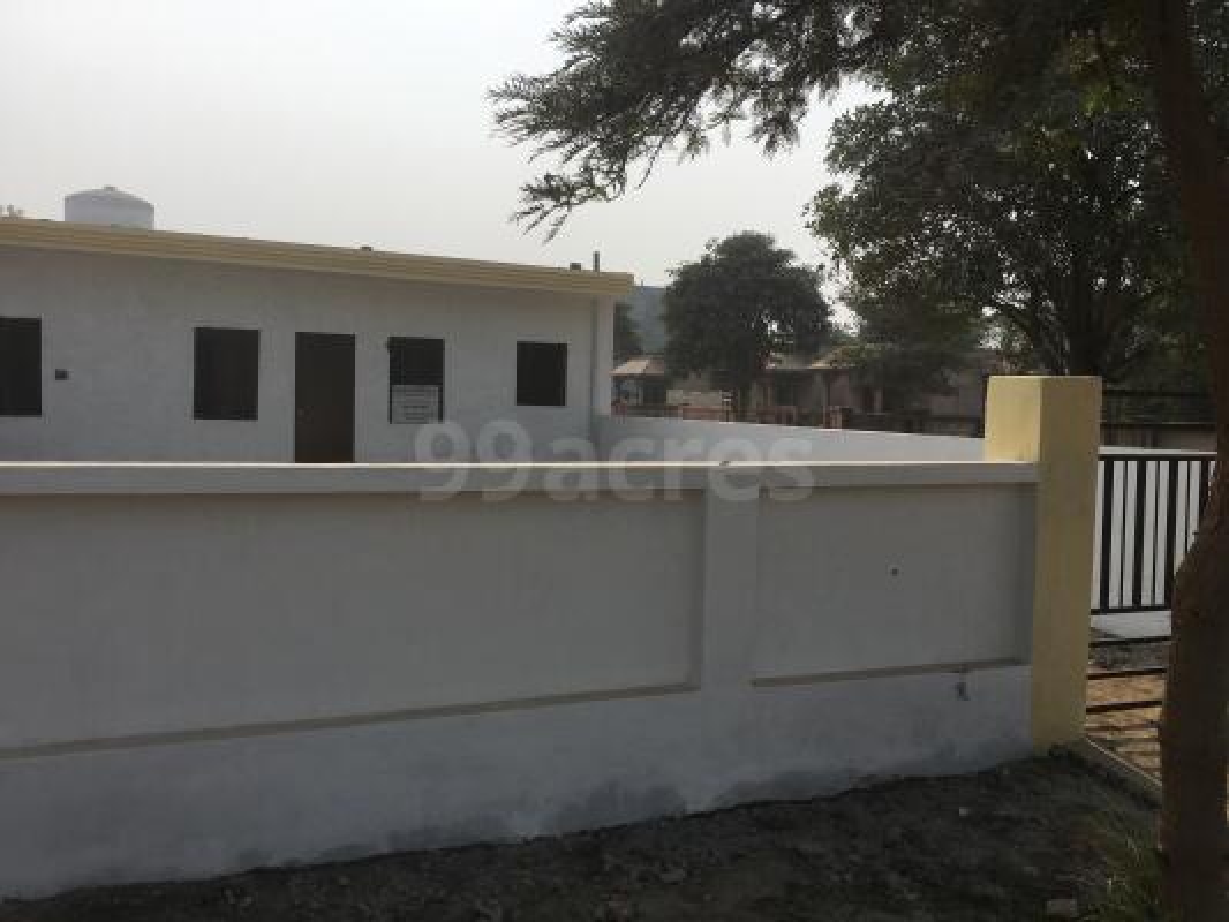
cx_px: 614
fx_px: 1030
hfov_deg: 61.6
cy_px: 461
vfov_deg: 48.2
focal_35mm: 29
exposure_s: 1/3497
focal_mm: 4.15
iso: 25
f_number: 2.2
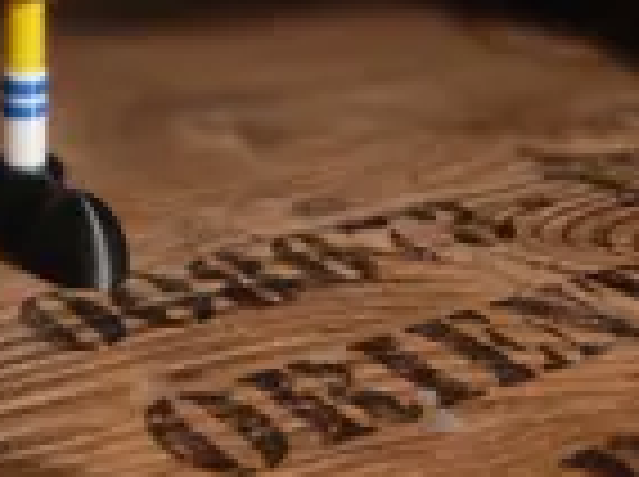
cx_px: -68
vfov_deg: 20.1
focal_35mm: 65
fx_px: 1198
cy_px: -189
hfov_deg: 27.3
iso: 640
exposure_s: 1/24
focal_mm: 6.14
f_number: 1.65
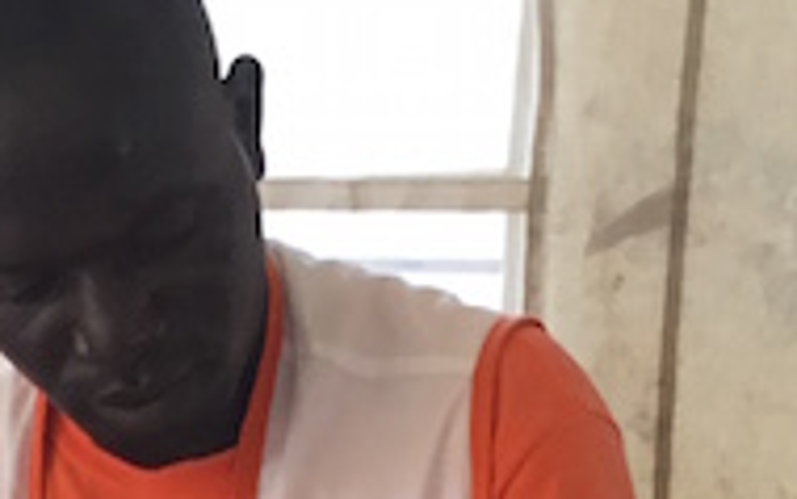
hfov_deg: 11.8
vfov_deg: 6.9
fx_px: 3847
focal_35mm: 177
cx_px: 227
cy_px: 1354
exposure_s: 1/50
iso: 32
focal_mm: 3.3
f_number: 2.4
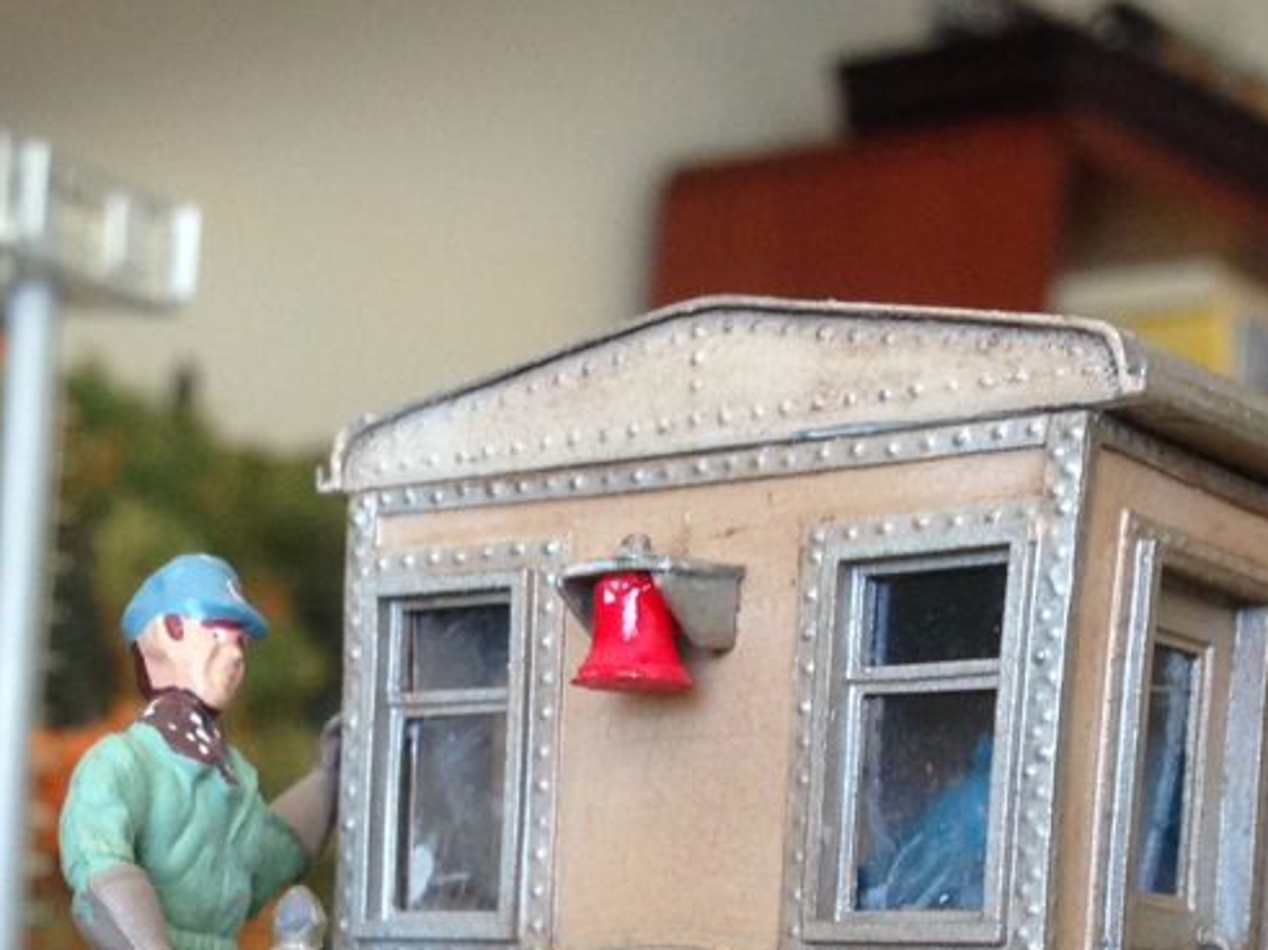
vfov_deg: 16.3
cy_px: 1216
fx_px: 3149
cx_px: 300
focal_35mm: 86
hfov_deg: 22.5
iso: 125
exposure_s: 1/20
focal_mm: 4.12
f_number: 2.4
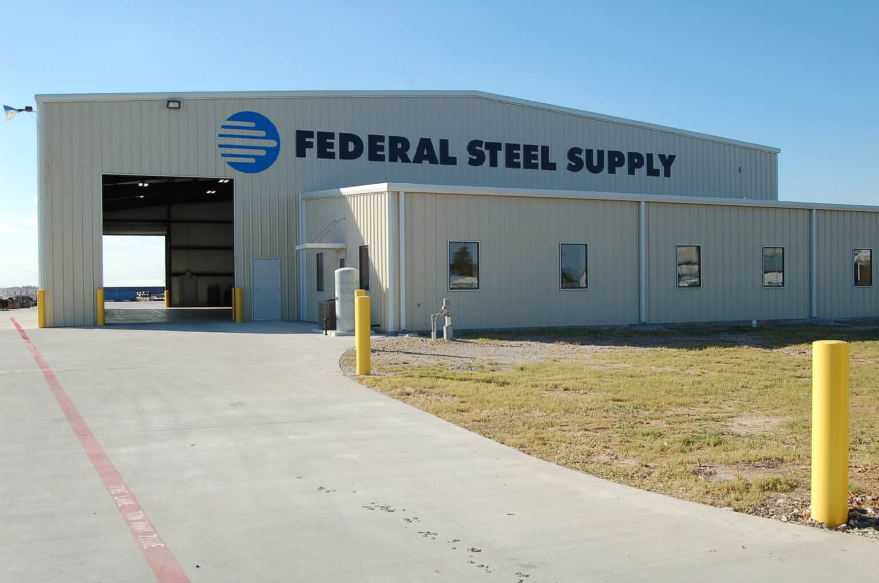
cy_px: 292
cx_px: 440
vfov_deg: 39.8
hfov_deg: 57.3
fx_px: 804
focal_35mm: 33
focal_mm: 22
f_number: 8
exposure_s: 1/250
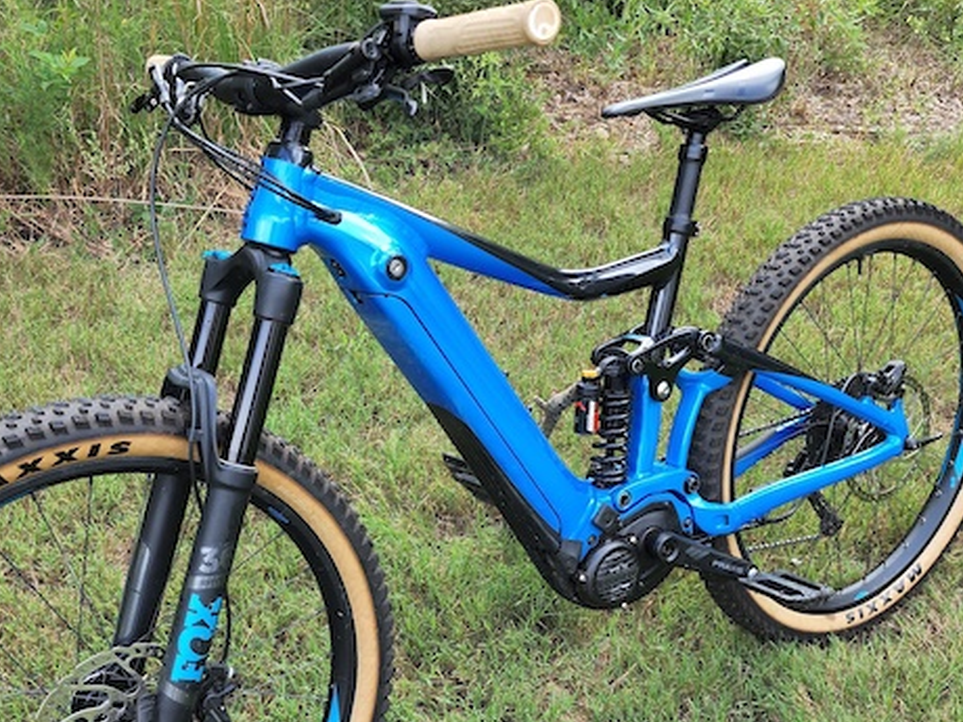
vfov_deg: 35.6
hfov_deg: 46.4
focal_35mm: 40
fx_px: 1113
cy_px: 486
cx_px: 368
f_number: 1.8
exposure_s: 1/180
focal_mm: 6.4
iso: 25
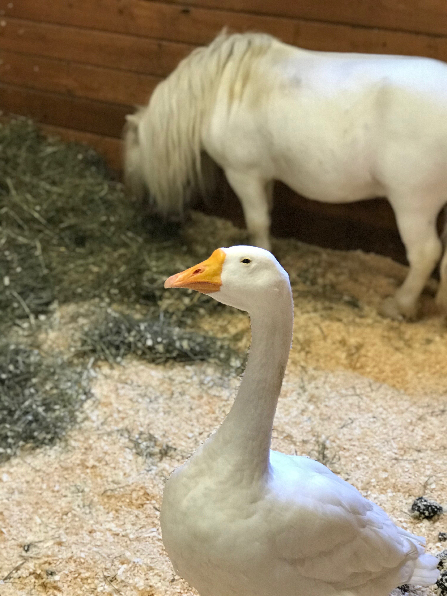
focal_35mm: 57
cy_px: 298
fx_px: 981
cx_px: 224
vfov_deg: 33.8
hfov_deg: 25.7
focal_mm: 6.6
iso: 320
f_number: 2.8
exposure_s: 1/60
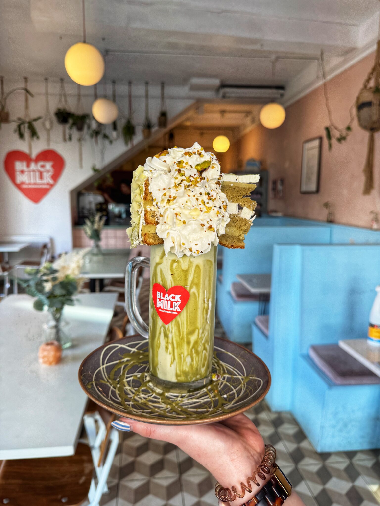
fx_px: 351
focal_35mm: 24
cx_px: 190
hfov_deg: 56.8
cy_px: 253
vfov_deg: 71.6
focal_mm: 6.76
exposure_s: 1/121
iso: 64
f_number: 1.78
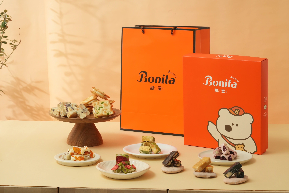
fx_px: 722
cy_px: 96
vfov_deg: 15.2
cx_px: 144
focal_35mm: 90
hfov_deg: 22.6
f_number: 16
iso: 1250
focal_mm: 90
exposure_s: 1/100
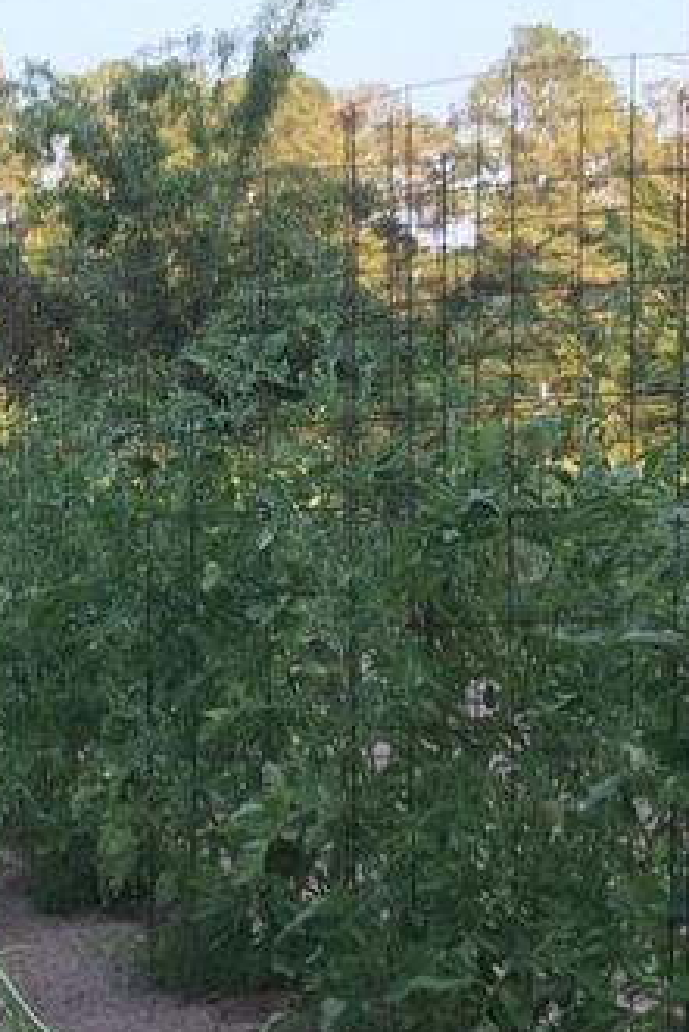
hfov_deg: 13.2
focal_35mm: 91
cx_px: -630
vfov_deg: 22.0
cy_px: 848
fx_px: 2610
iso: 25
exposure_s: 1/129
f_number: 2.2
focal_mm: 4.15
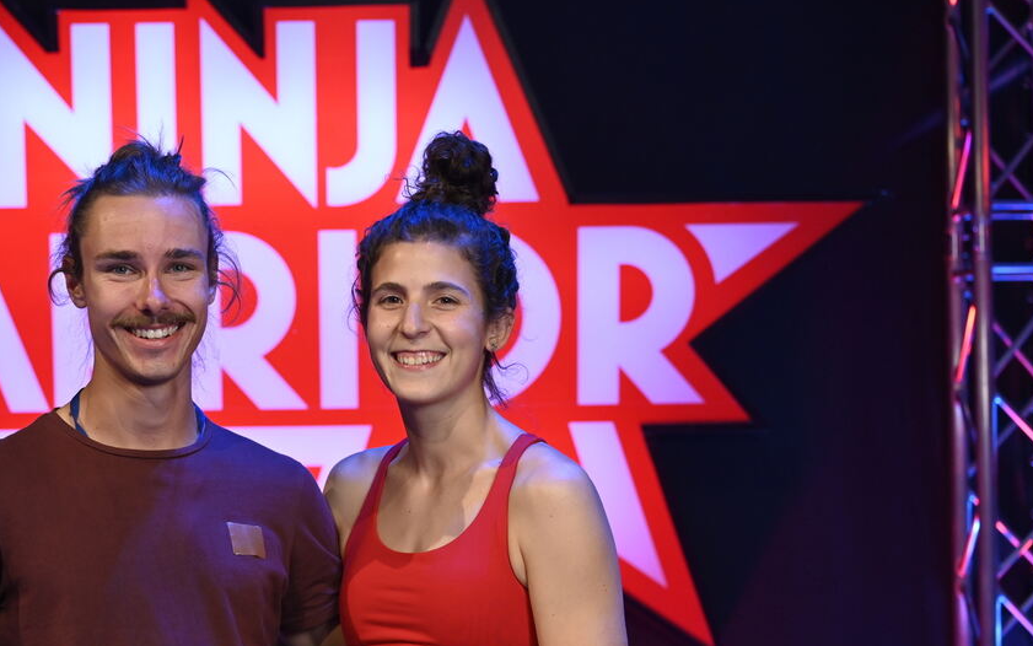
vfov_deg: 16.9
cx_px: 322
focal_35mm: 77
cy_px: 378
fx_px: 2168
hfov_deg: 26.6
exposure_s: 1/200
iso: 2000
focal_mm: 53
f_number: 4.5
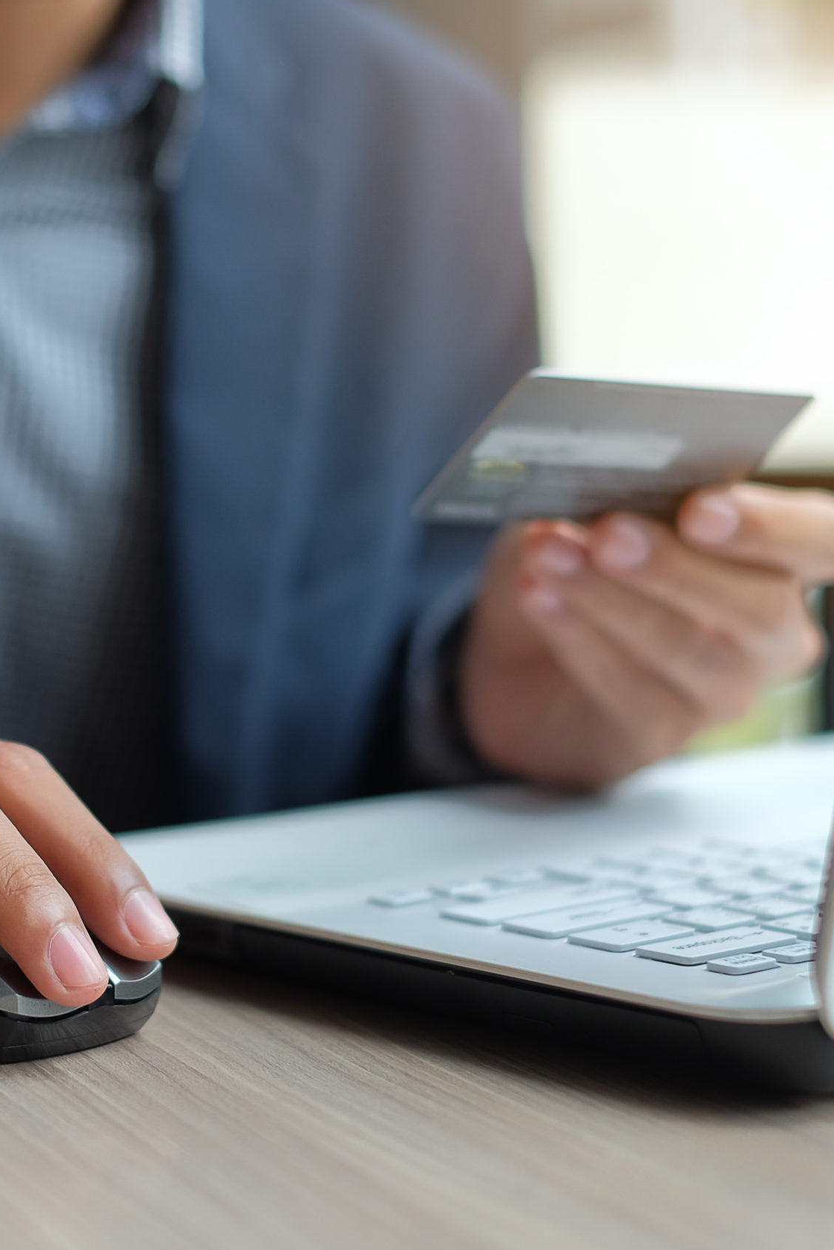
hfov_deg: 17.0
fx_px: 2779
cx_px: 207
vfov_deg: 25.4
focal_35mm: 80
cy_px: 624
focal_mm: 35
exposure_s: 1/320
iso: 200
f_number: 2
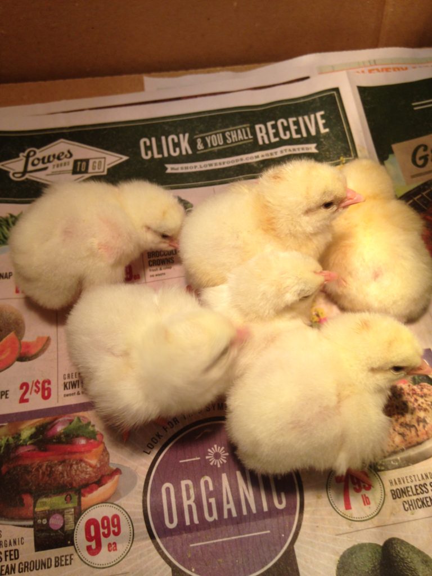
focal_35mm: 33
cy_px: 288
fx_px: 549
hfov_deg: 42.9
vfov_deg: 55.4
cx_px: 216
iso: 50
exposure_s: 1/30
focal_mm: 4.12
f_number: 2.4
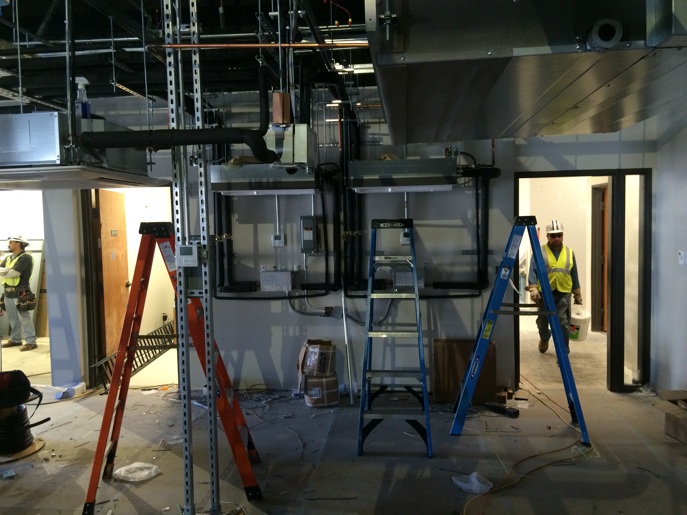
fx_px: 576
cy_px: 258
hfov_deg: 61.7
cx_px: 344
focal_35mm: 29
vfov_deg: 48.2
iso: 160
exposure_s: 1/30
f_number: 2.2
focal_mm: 4.15
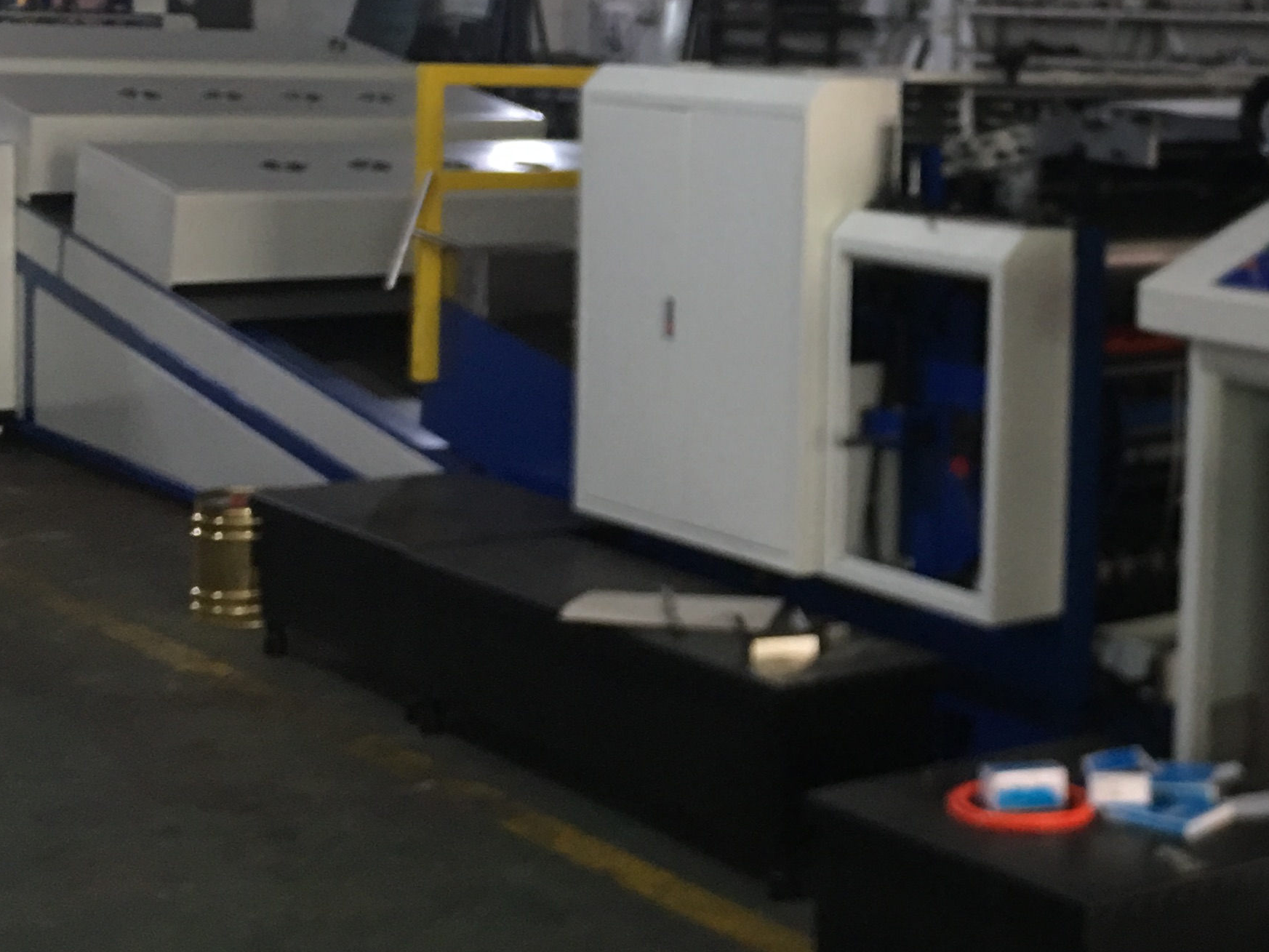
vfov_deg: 21.8
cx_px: 1134
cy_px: 300
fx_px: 2456
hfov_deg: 27.9
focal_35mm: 67
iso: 64
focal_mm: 4.15
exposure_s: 1/17
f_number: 2.2
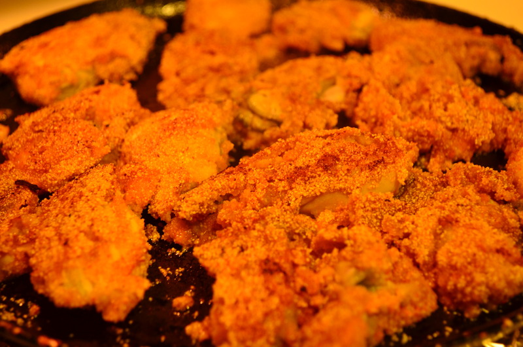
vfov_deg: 23.7
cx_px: 262
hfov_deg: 35.1
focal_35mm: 57
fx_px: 826
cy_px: 174
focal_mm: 38
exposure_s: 1/30
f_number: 5
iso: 1100
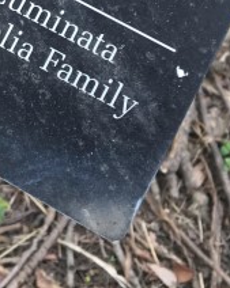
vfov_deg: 17.2
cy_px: -57
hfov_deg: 14.0
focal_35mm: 107
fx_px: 912
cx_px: -29
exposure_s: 1/120
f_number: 2.2
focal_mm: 4.15
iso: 25
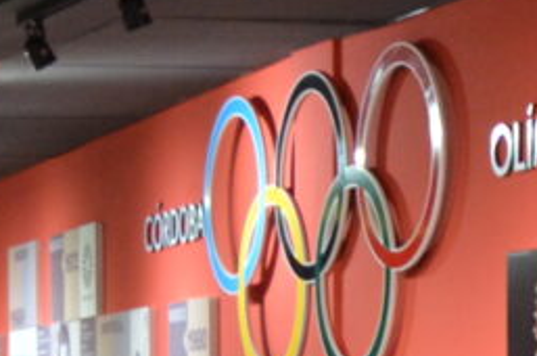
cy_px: 417
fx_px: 3199
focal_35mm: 215
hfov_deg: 9.2
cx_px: -366
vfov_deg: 6.3
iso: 800
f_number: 3.5
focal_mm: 18
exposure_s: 1/50
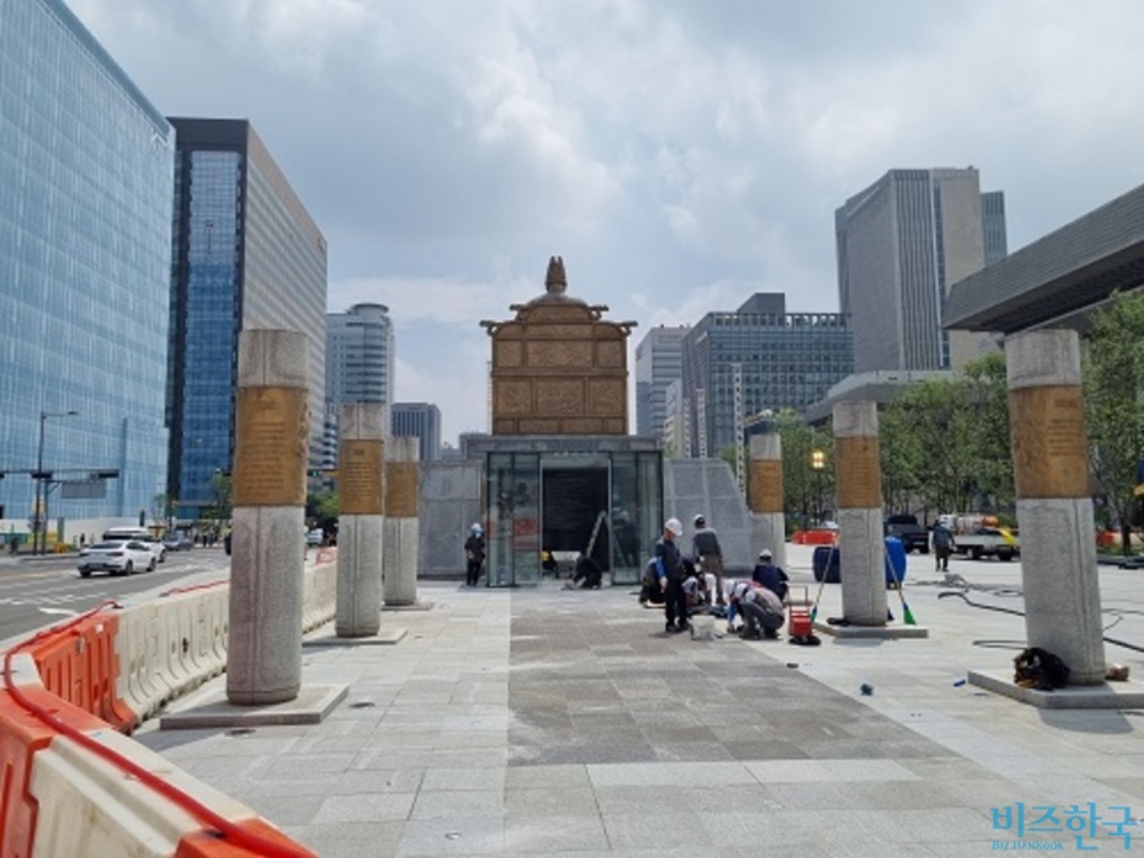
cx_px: 572
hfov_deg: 67.3
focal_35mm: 26
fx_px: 859
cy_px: 429
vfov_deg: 53.1
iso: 50
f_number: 1.8
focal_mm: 5.4
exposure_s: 1/10000
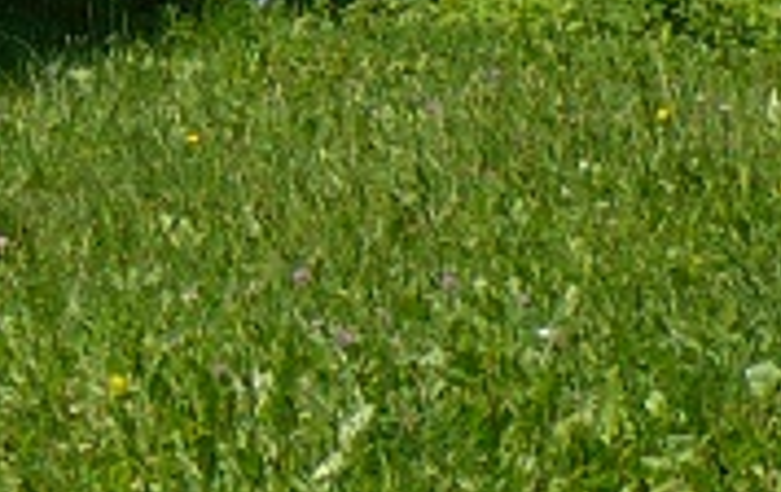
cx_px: -1277
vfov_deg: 3.3
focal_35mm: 392
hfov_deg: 5.1
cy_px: -914
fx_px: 8359
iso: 100
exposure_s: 1/1000
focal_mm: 9.1
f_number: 3.5
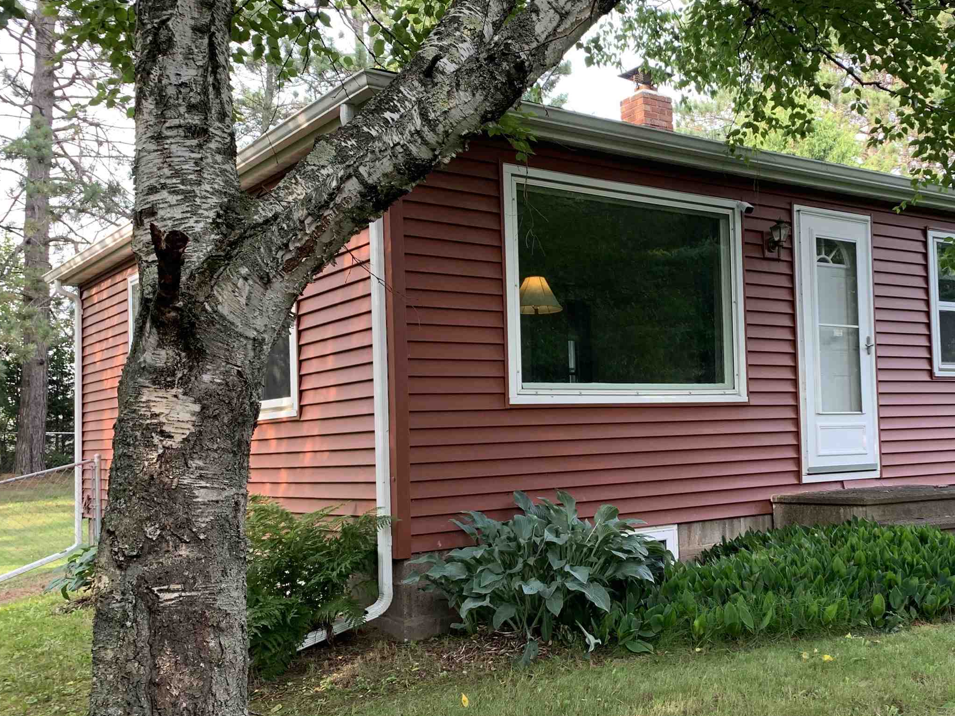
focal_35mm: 39
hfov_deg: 46.5
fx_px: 1076
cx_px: 694
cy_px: 379
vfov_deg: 36.8
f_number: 1.8
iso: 50
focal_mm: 4.25
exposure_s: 1/121
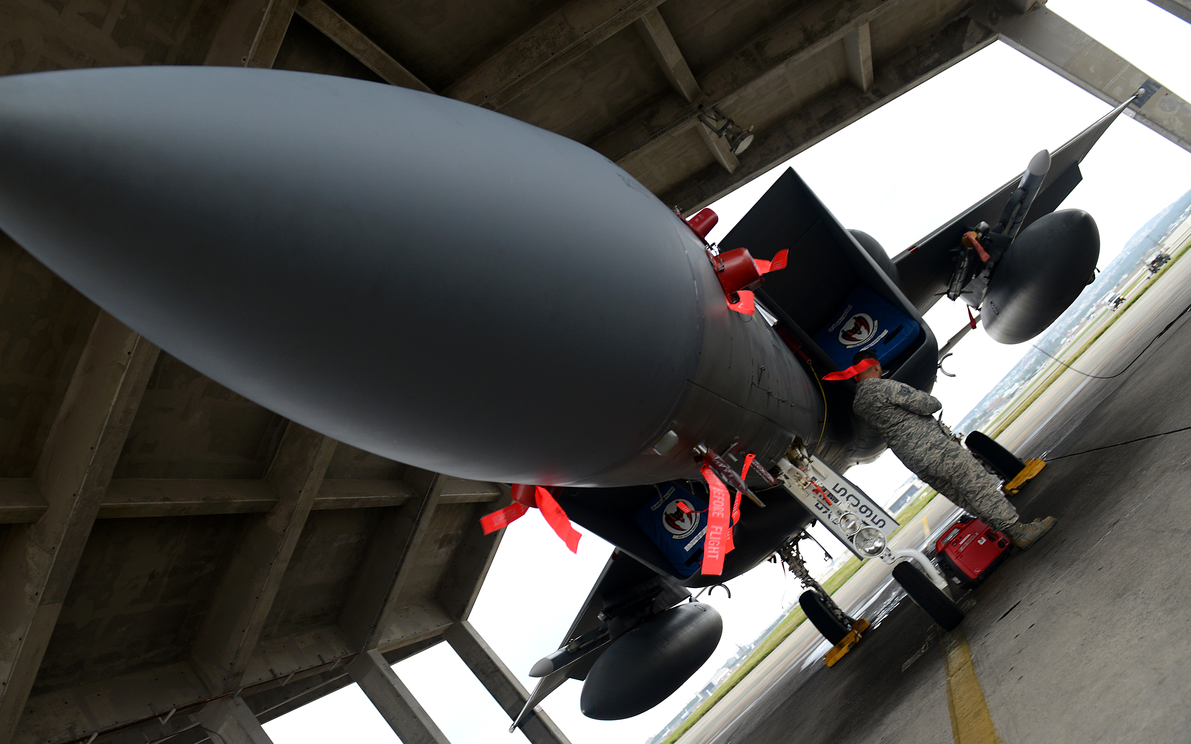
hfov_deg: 64.4
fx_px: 941
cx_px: 514
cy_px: 382
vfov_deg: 43.1
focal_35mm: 29
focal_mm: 24
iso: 400
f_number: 4
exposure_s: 1/160
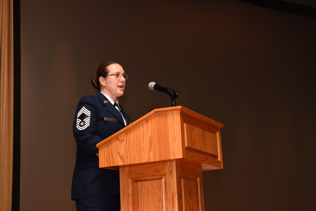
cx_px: 158
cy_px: 106
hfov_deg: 28.8
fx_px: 615
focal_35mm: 70
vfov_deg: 19.5
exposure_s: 1/125
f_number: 5
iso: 640
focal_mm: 70
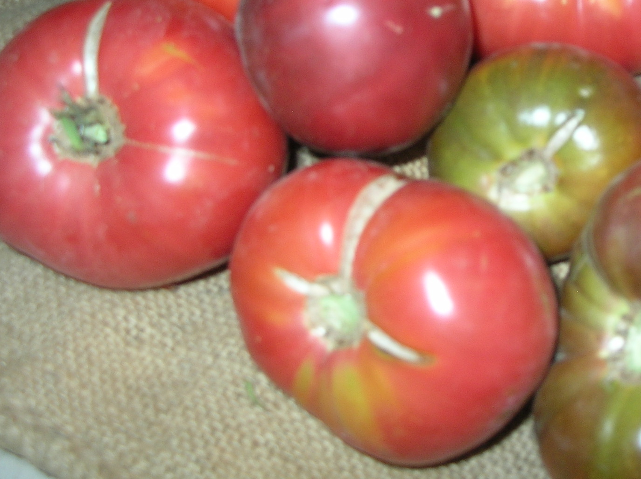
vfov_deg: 24.0
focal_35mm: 60
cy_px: 104
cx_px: 526
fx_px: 1110
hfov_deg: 31.3
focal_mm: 6
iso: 50
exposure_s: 1/60.1
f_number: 2.7
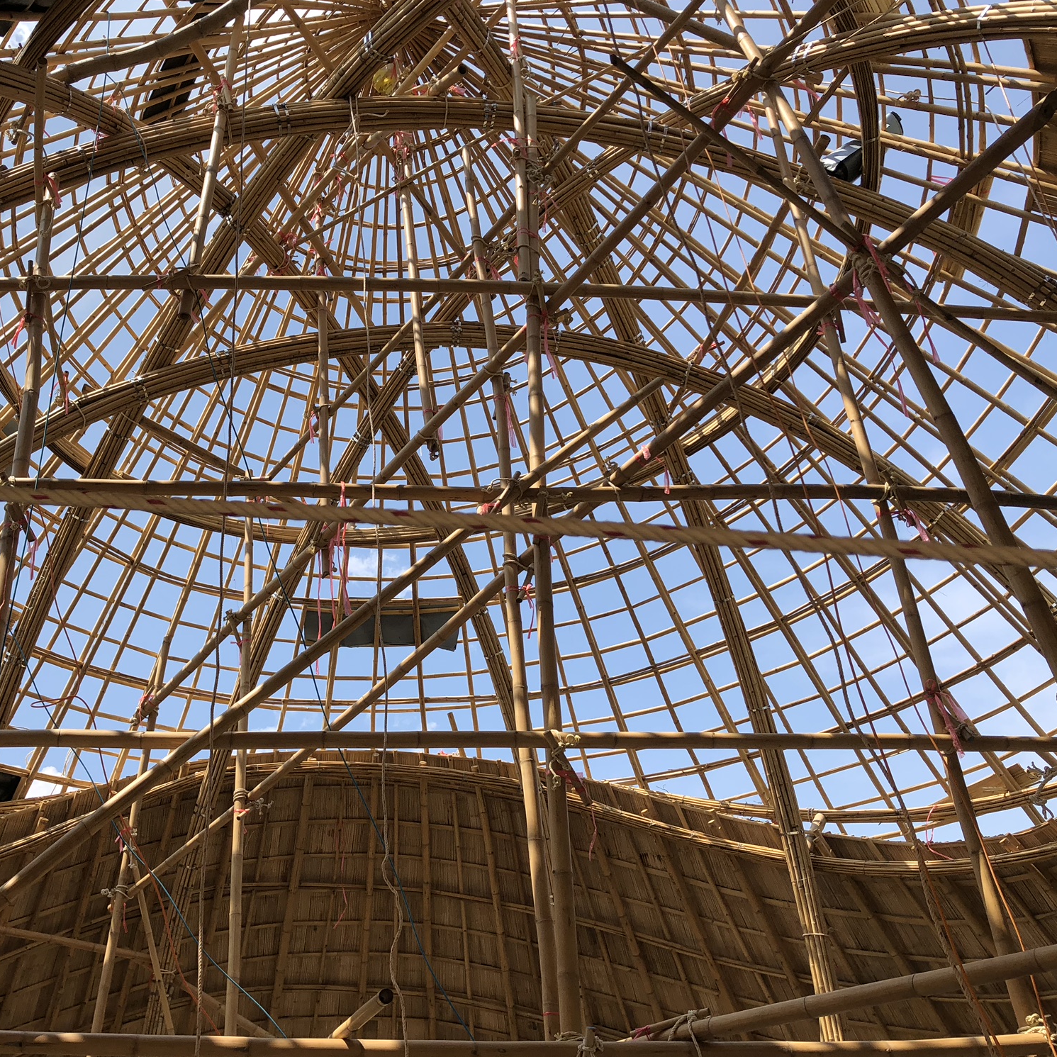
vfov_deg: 48.4
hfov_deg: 48.0
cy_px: 523
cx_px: 389
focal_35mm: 34
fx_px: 1175
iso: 20
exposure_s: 1/1412
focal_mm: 3.99
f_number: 1.8
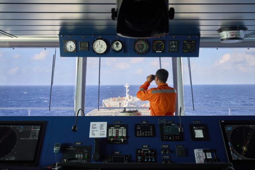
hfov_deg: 54.5
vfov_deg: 37.8
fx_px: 248
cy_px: 85
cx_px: 128
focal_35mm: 35
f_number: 8
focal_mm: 35
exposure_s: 1/30
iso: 200
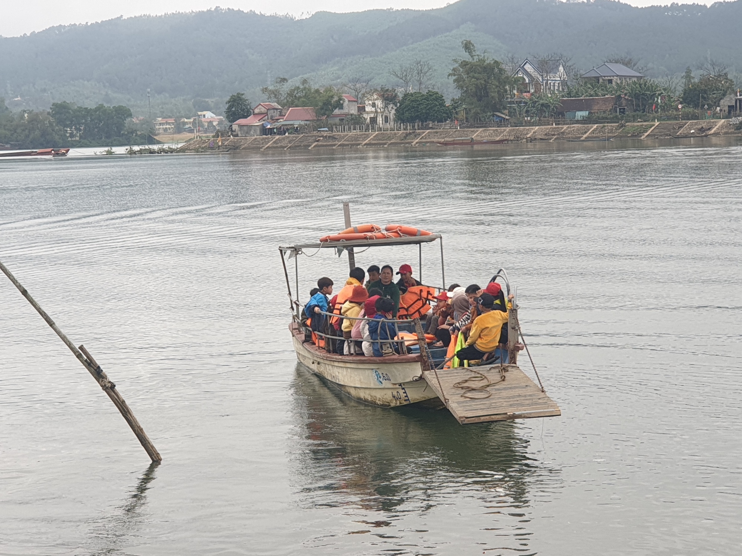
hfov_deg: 36.8
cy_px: 278
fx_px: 1115
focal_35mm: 52
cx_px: 371
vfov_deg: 28.0
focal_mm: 6
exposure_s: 1/414
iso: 100
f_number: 2.4
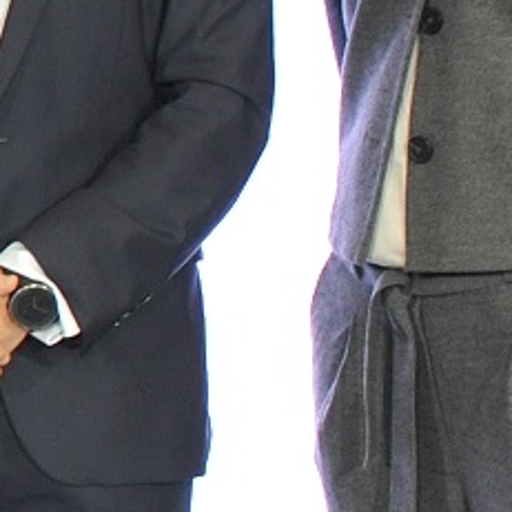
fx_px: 4903
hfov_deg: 5.5
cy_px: 177
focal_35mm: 293
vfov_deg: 6.0
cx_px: -1175
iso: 640
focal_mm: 35
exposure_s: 1/60
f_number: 4
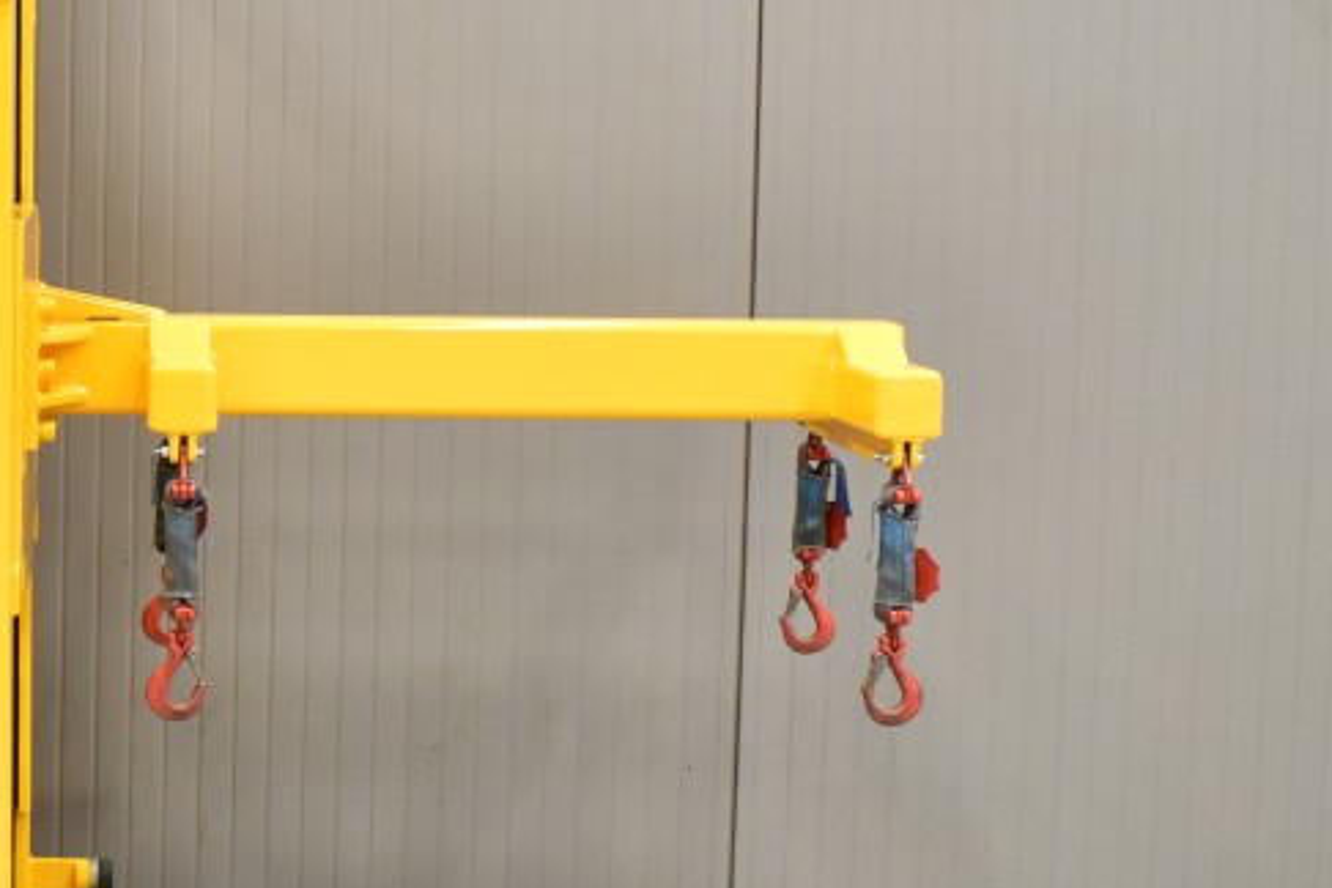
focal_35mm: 74
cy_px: 348
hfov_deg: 26.1
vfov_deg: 18.4
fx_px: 2738
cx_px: 41
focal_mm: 20
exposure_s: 1/30
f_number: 5
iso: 1600
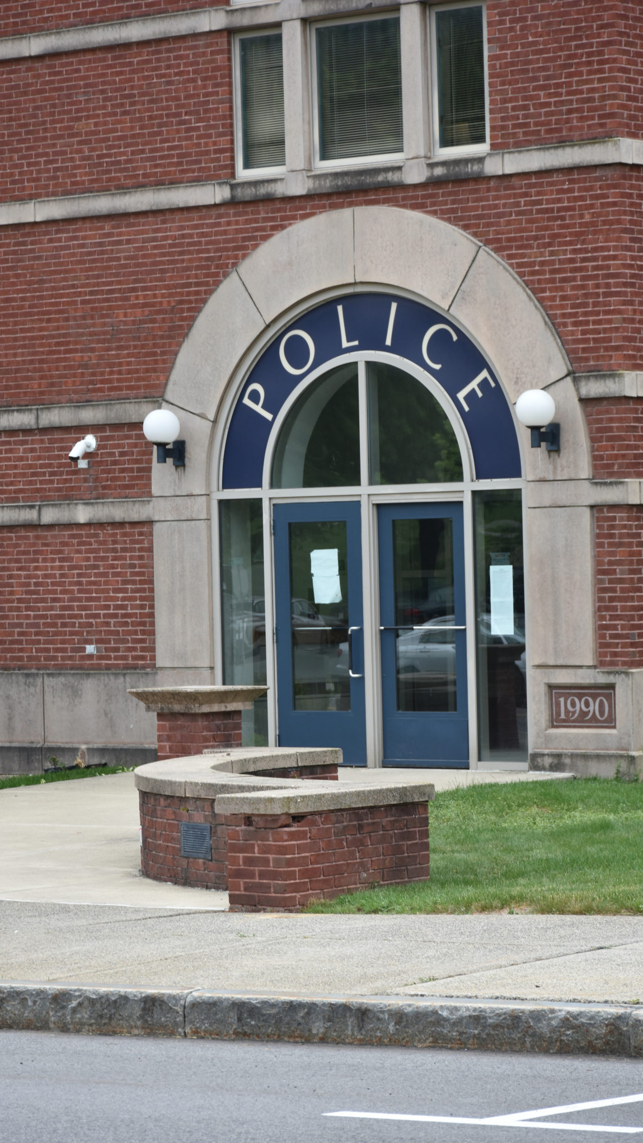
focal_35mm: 126
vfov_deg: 17.0
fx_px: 3820
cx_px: 303
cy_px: 571
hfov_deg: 9.6
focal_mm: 80
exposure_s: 1/500
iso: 280
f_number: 8
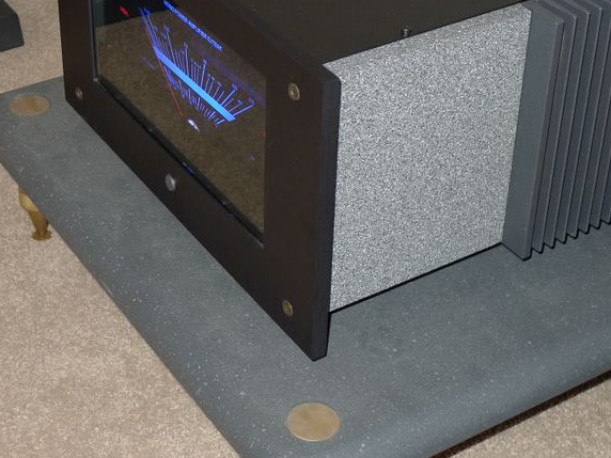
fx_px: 1359
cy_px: 109
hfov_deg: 25.3
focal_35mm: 77
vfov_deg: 19.0
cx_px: 233
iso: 125
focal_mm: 9.2
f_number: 2.5
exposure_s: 1/50
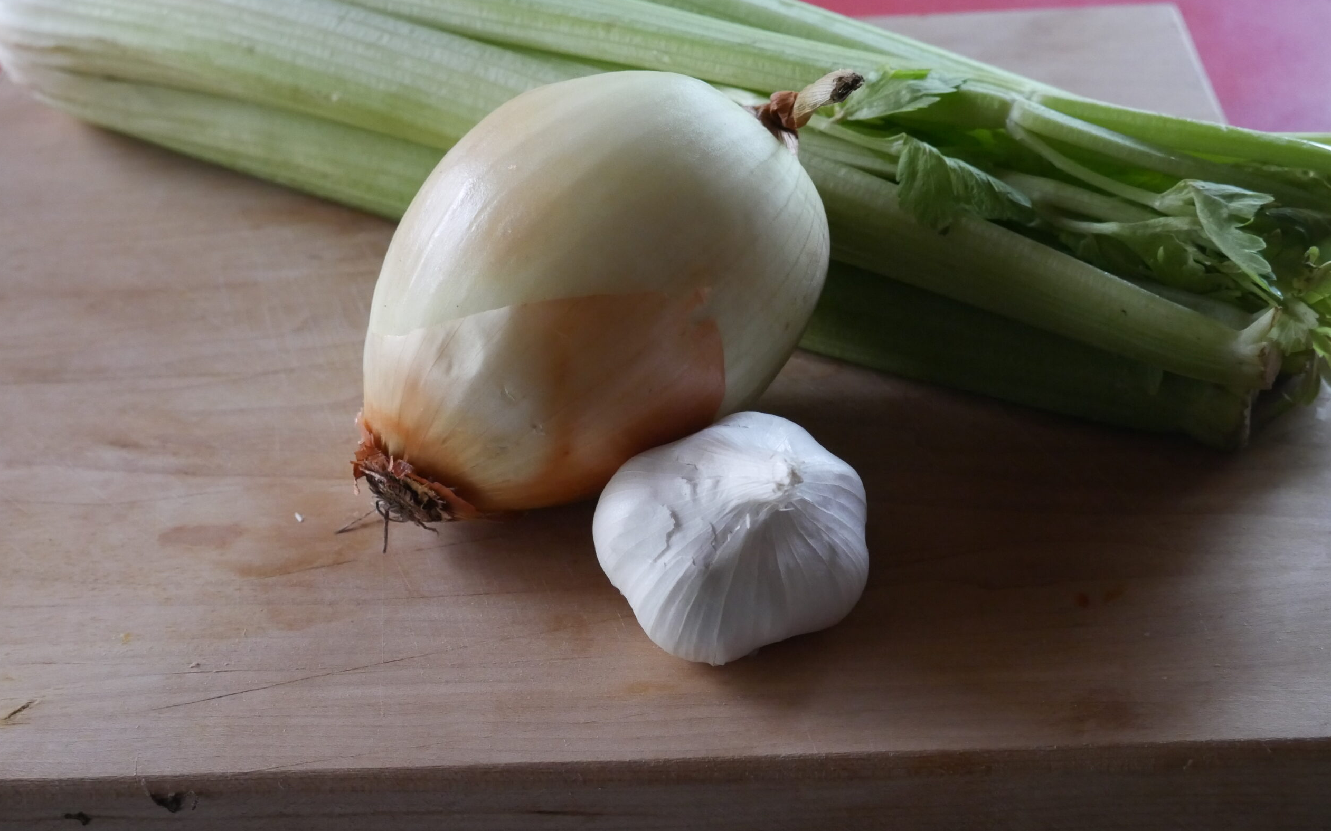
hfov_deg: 36.3
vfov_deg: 23.1
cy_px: 385
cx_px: 660
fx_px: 2031
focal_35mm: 56
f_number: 5.3
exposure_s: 1/60
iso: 2500
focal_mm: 26
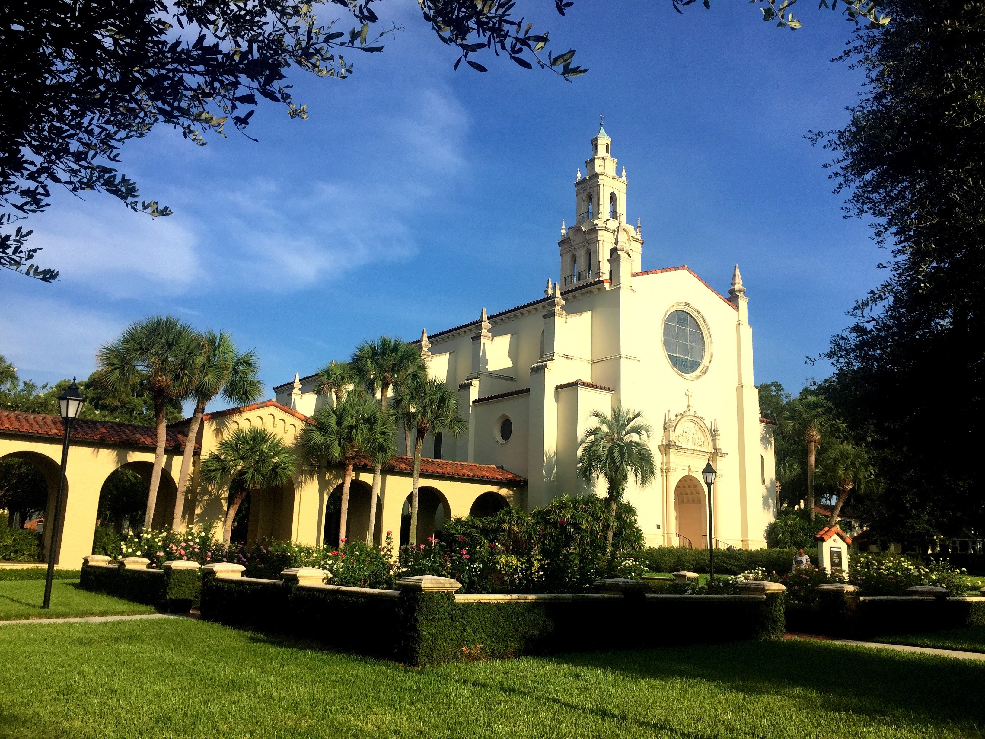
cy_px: 370
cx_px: 492
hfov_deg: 61.7
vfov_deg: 48.2
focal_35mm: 29
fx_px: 825
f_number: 2.2
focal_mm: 4.15
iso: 32
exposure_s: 1/2825
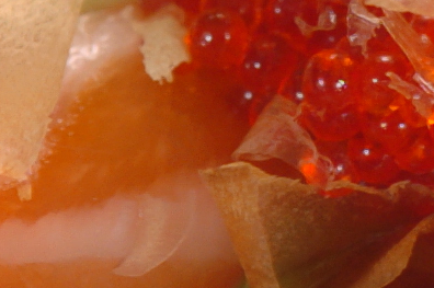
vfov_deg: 1.4
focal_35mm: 979
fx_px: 11789
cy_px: -295
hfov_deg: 2.1
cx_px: 354
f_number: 11
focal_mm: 105
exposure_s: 6
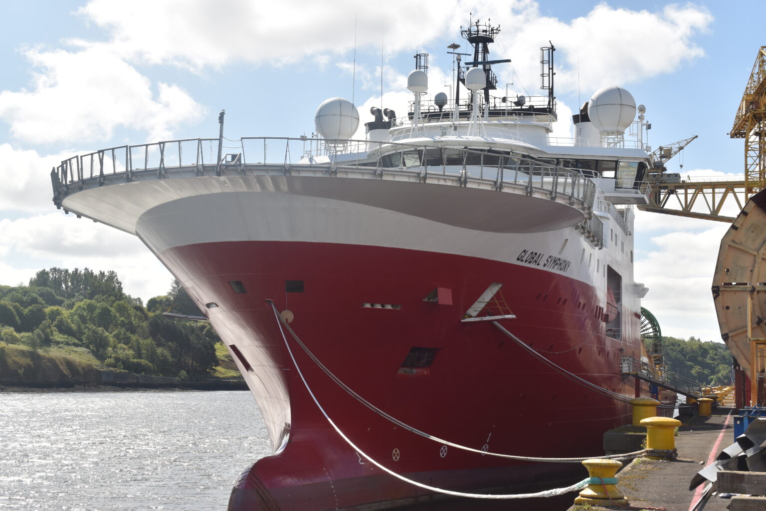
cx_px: 383
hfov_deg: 35.1
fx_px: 1213
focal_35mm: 57
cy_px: 256
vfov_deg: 23.8
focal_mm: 38
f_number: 9
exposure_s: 1/320
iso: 100
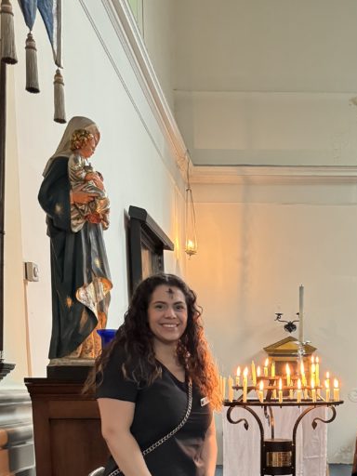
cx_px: 311
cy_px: 461
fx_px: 660
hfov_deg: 29.2
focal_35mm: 48
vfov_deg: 36.2
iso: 800
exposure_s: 1/33
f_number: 1.78
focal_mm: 6.86
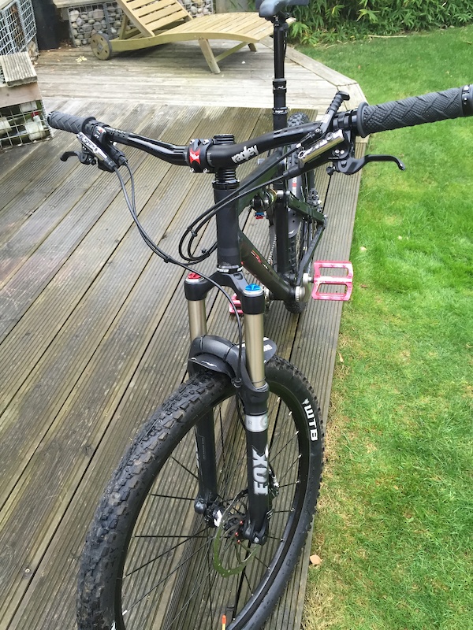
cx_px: 236
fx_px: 528
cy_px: 315
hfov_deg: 48.2
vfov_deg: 61.7
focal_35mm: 29
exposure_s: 1/33
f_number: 2.2
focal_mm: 4.15
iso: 32
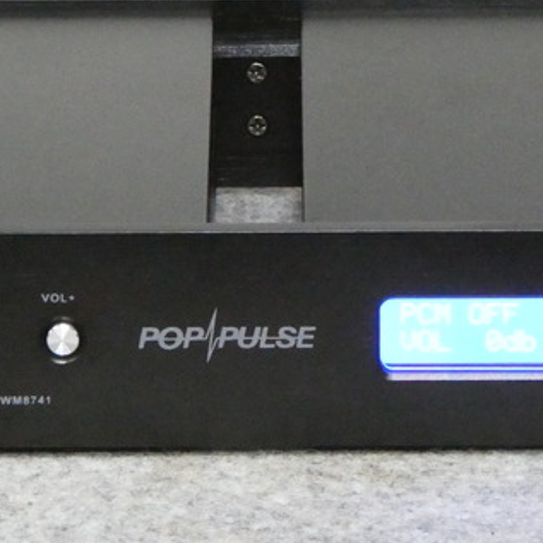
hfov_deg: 5.7
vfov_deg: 5.7
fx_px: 5466
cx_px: 224
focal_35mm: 308
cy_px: 221
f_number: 5.1
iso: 1600
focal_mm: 20.6
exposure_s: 1/50
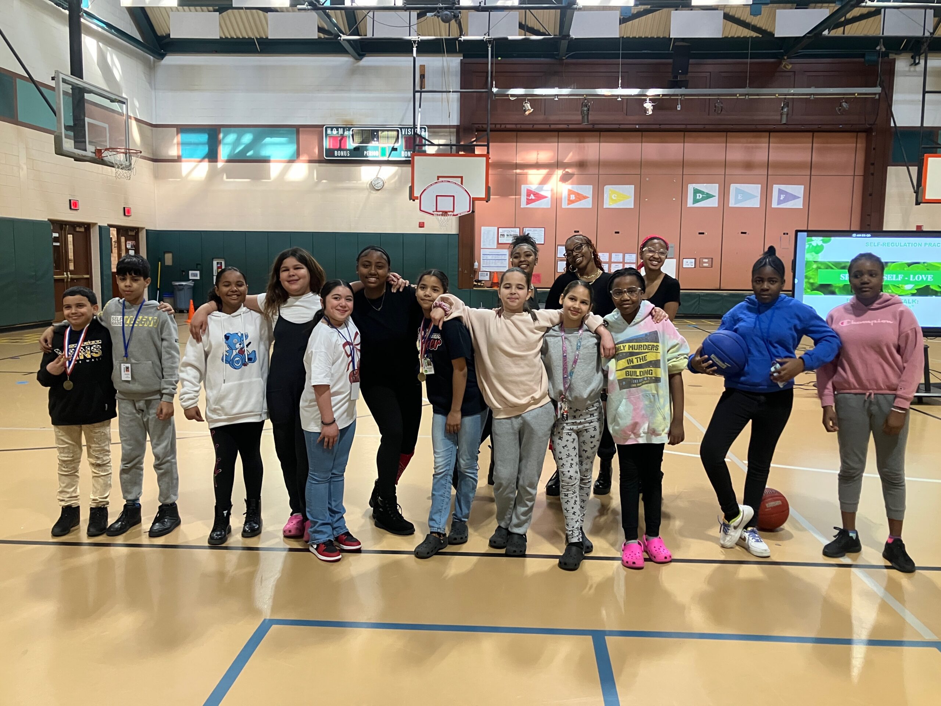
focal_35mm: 28
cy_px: 353
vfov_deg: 49.7
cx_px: 470
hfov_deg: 63.4
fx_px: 761
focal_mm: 3.99
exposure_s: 1/60
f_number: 1.8
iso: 200
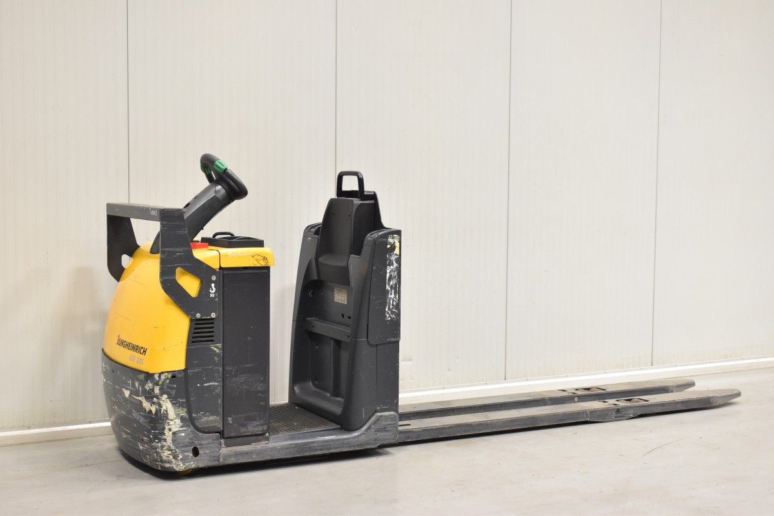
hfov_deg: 37.9
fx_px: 1129
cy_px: 258
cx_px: 387
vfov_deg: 25.8
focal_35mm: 52
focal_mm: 35
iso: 1600
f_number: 5.6
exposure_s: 1/30
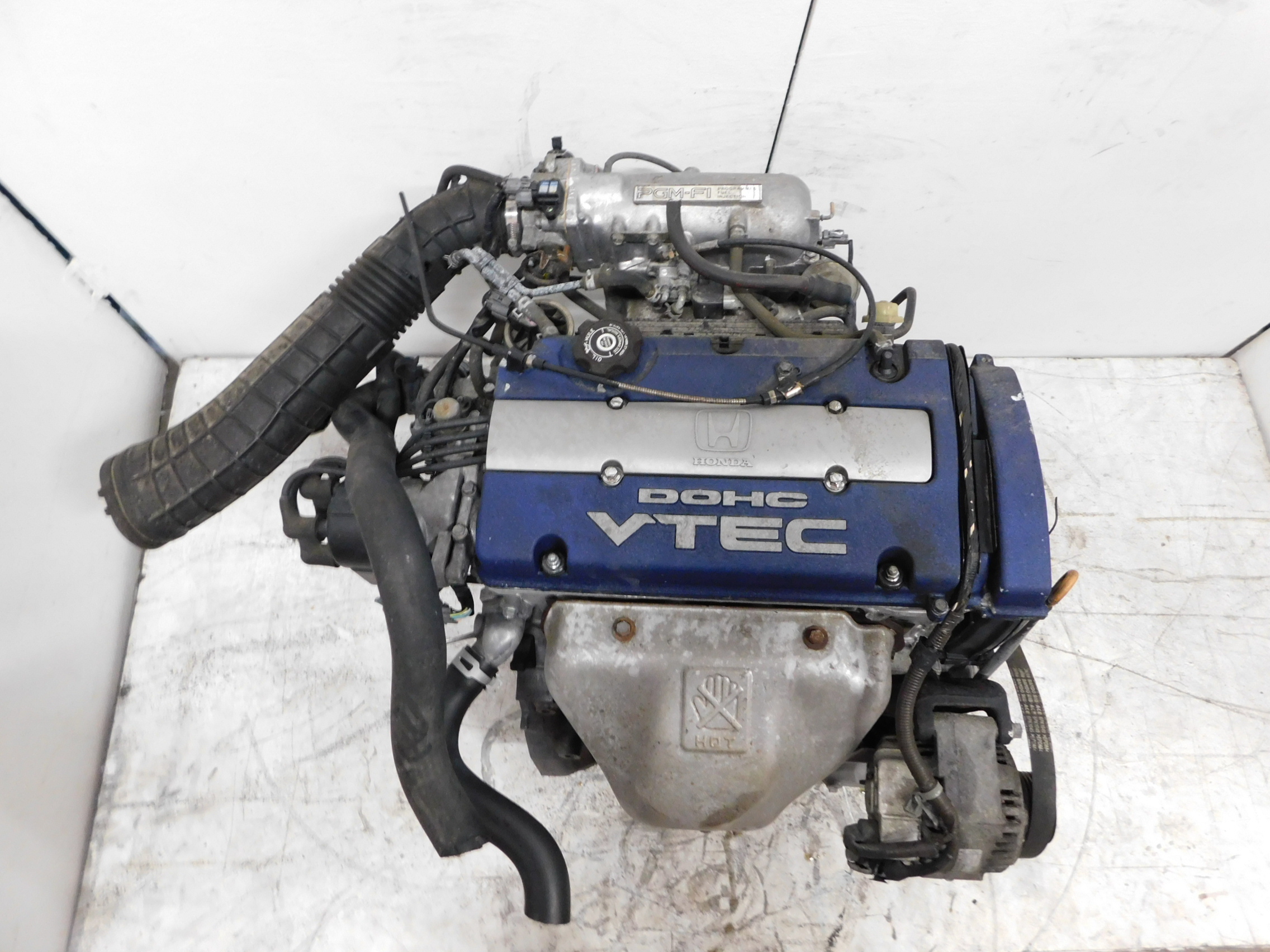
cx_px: 635
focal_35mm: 23
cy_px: 476
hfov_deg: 73.9
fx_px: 844
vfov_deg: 58.9
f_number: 3
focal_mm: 4
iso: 400
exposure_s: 1/8
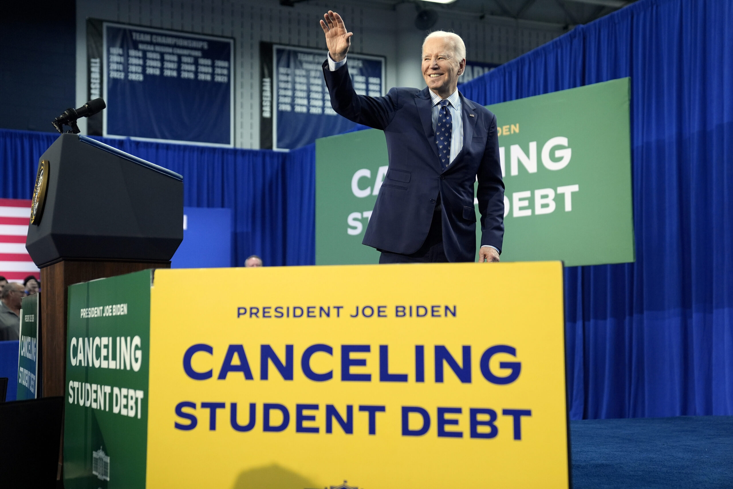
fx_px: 1059
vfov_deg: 26.0
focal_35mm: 52
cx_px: 366
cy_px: 244
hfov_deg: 38.2
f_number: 2.8
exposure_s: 1/320
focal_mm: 52
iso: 2000
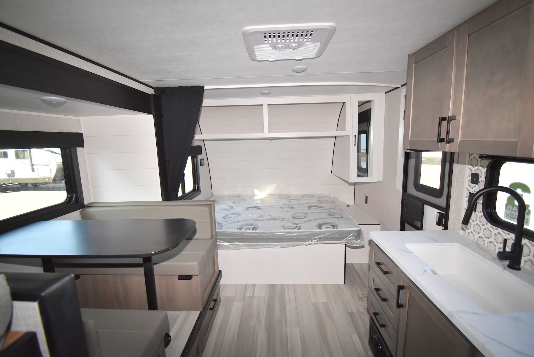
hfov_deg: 100.3
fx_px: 223
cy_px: 178
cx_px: 267
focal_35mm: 15
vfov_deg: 77.5
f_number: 4.5
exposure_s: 1/80
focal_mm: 10
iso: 800
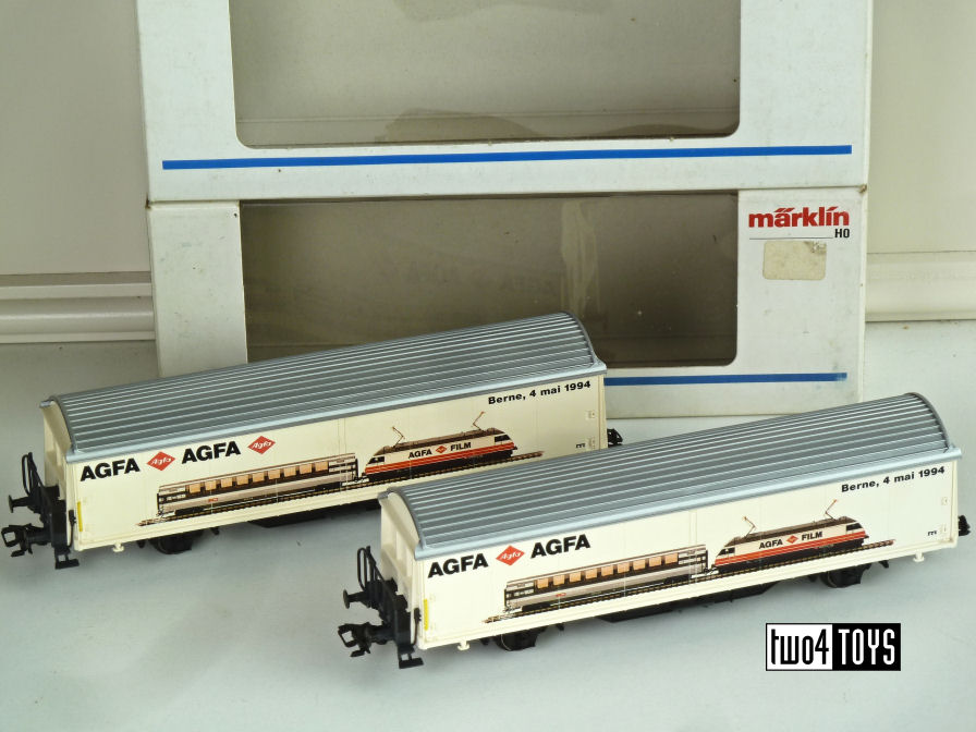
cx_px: 488
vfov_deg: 9.4
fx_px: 4455
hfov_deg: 12.5
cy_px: 366
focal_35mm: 158
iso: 80
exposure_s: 1/60
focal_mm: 25.9
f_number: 4.5
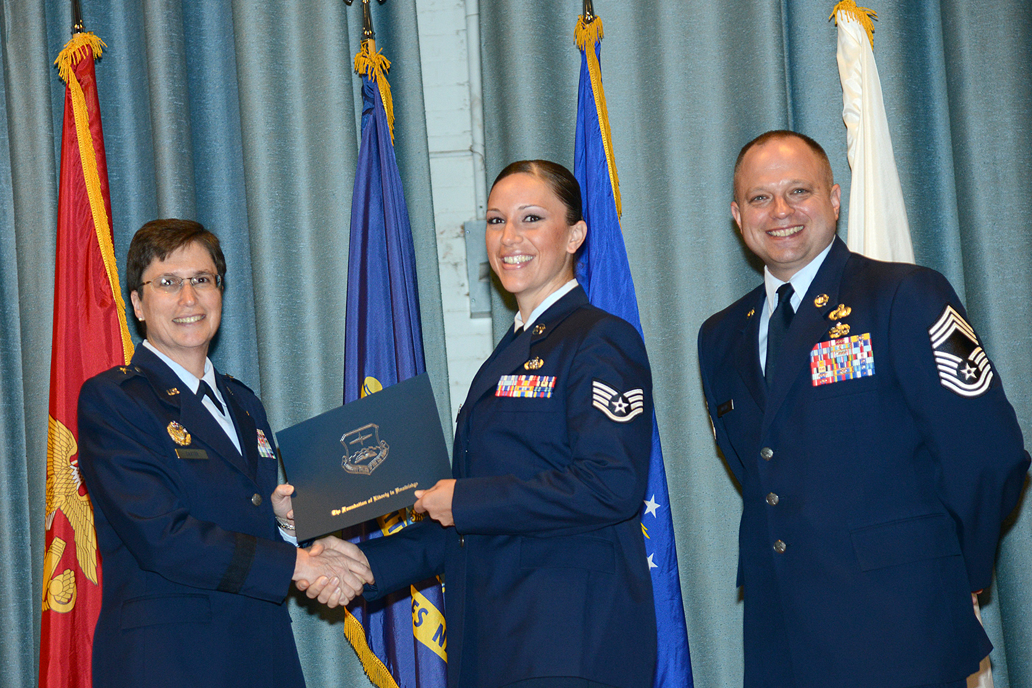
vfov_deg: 13.4
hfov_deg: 20.0
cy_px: 335
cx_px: 483
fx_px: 2924
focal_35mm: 102
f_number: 4
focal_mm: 95
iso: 1250
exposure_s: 1/80
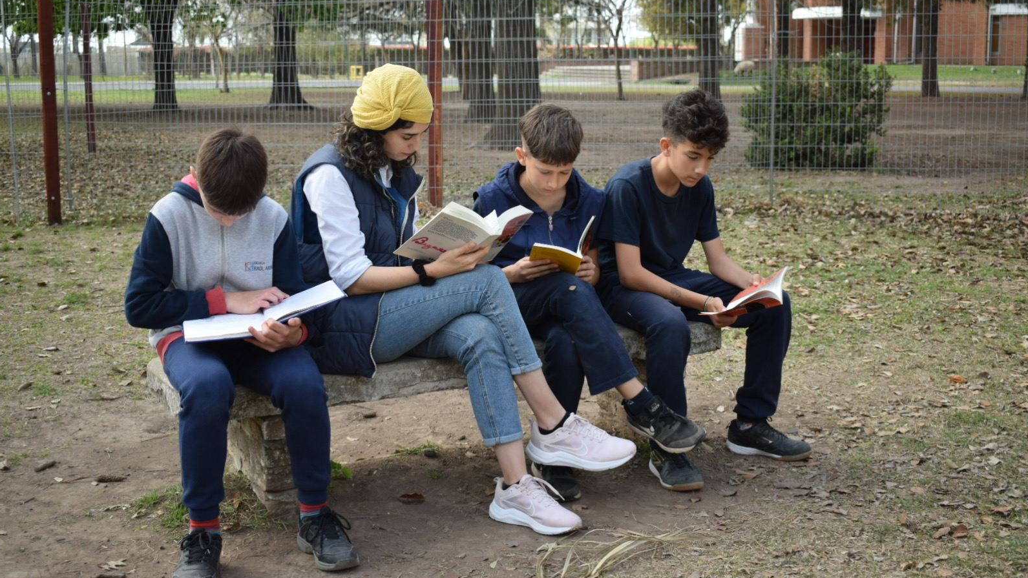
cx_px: 509
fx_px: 1308
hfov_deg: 42.9
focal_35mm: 48
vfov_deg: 24.9
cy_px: 238
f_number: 4.5
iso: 320
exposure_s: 1/500
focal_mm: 30
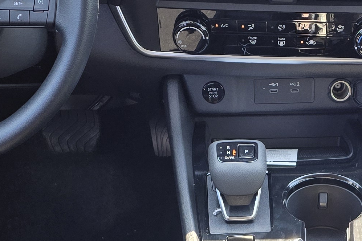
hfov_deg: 21.0
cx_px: 293
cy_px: 288
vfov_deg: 13.8
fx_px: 965
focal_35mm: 96
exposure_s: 1/180
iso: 64
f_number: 1.7
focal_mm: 6.3
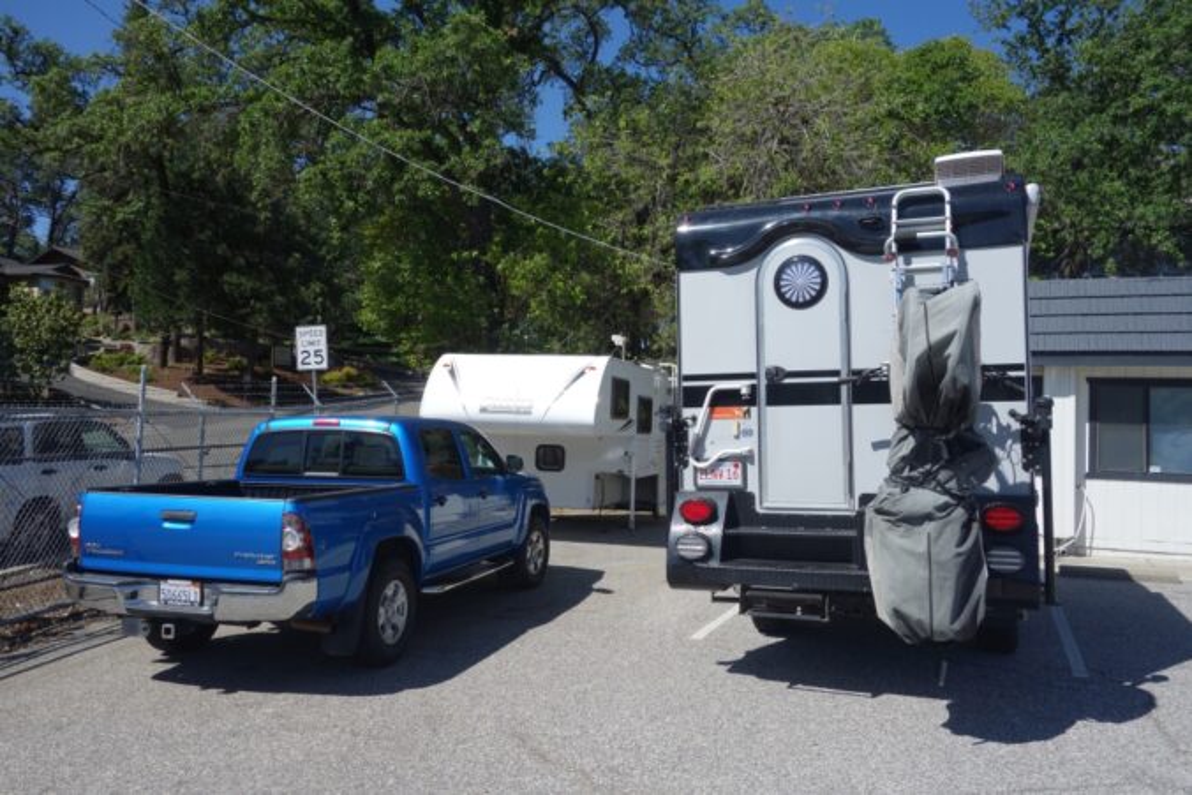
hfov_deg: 65.5
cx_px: 596
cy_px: 398
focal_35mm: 28
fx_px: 927
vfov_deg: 46.4
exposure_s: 1/640
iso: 125
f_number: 5.6
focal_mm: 10.4
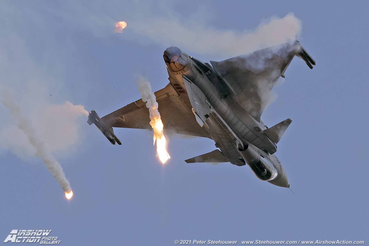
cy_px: 123
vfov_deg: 2.3
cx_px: 184
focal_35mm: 600
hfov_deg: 3.4
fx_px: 6153
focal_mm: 400
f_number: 5
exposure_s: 1/3200
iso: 180
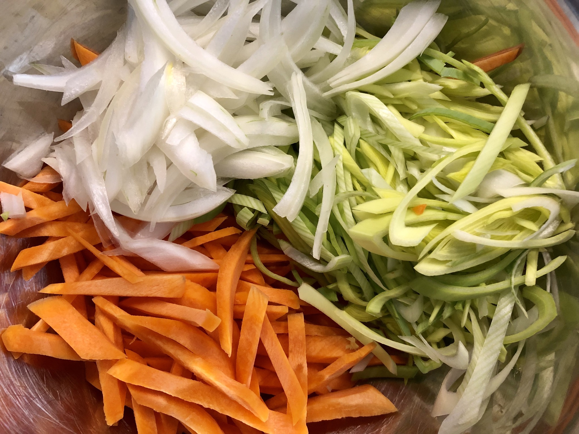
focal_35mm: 28
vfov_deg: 49.7
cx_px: 290
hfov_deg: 63.4
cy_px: 217
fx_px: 468
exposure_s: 1/17
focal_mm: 3.99
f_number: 1.8
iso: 100
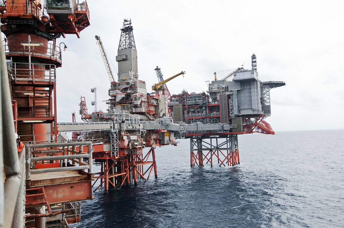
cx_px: 172
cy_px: 114
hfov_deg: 57.3
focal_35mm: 33
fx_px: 315
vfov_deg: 39.9
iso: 400
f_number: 4.5
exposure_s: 1/1600
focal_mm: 22
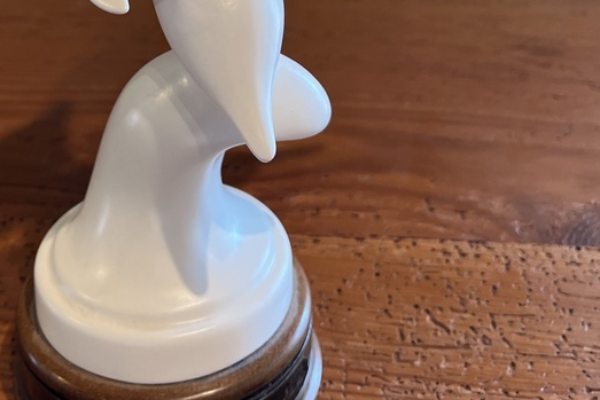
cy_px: -70
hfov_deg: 32.2
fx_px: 1034
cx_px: 215
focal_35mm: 62
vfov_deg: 20.6
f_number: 1.6
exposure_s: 1/120
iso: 50
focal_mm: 5.1
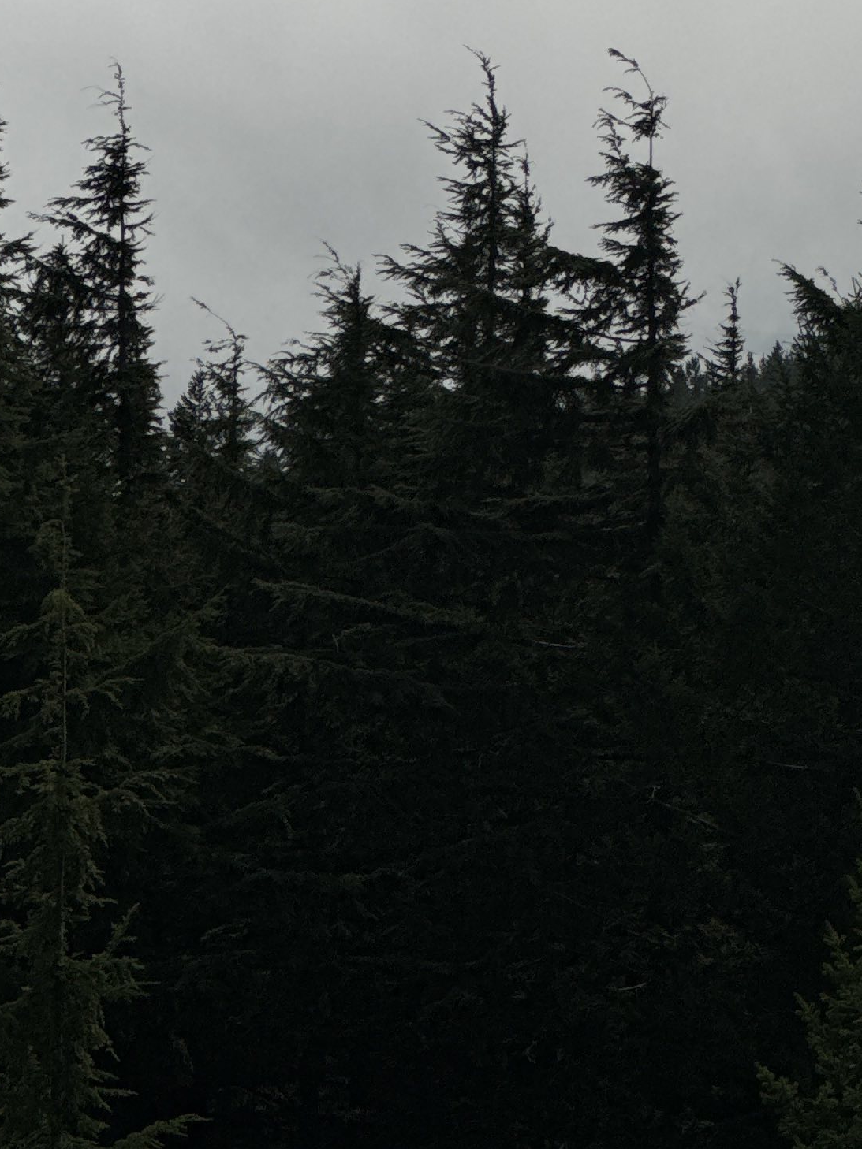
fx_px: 7074
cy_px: -375
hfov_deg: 6.9
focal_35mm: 213
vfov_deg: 9.1
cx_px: 1058
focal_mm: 9
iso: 25
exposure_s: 1/3650
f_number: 2.8
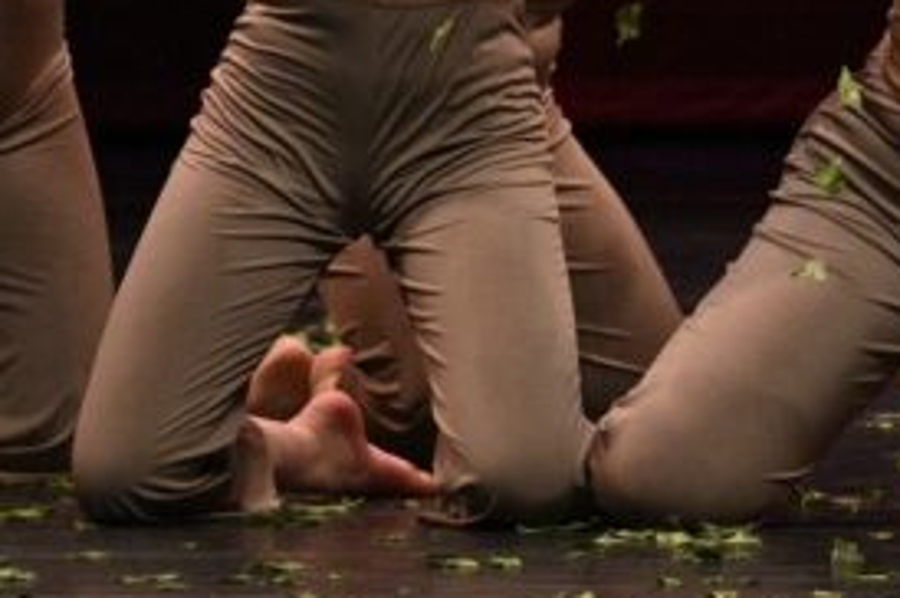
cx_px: 1787
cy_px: -565
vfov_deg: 1.4
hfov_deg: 2.0
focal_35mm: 1010
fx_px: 25220
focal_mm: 180
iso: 800
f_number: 4.5
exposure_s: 1/640
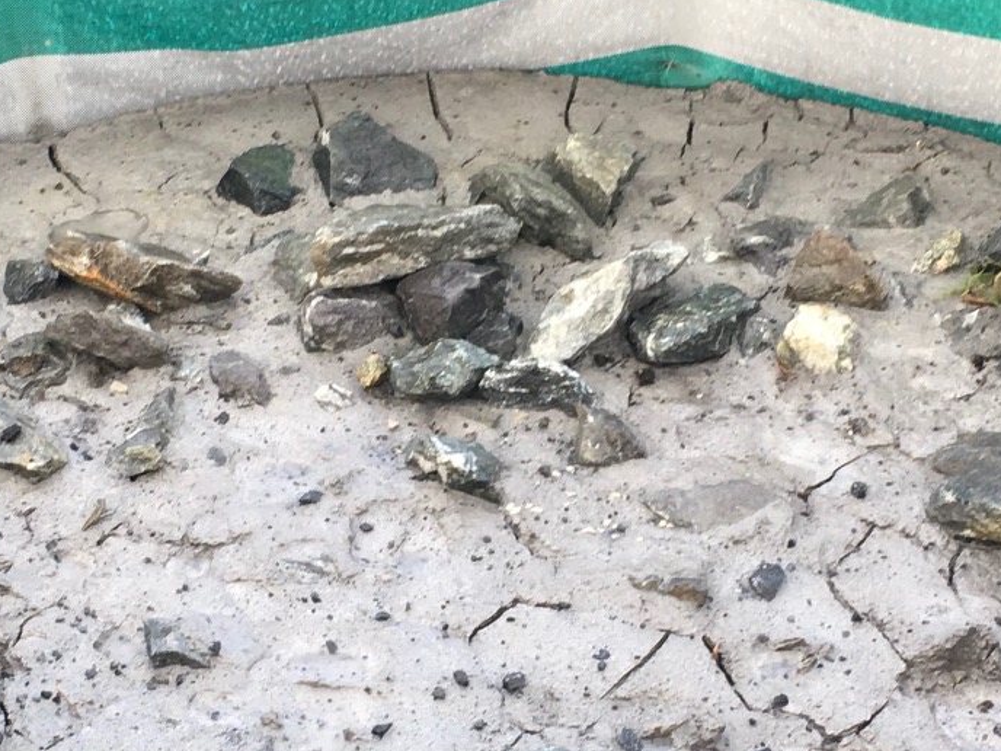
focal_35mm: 85
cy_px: 373
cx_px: 566
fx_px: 2458
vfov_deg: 17.4
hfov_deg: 23.0
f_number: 2.2
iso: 40
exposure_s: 1/100
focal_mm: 4.15
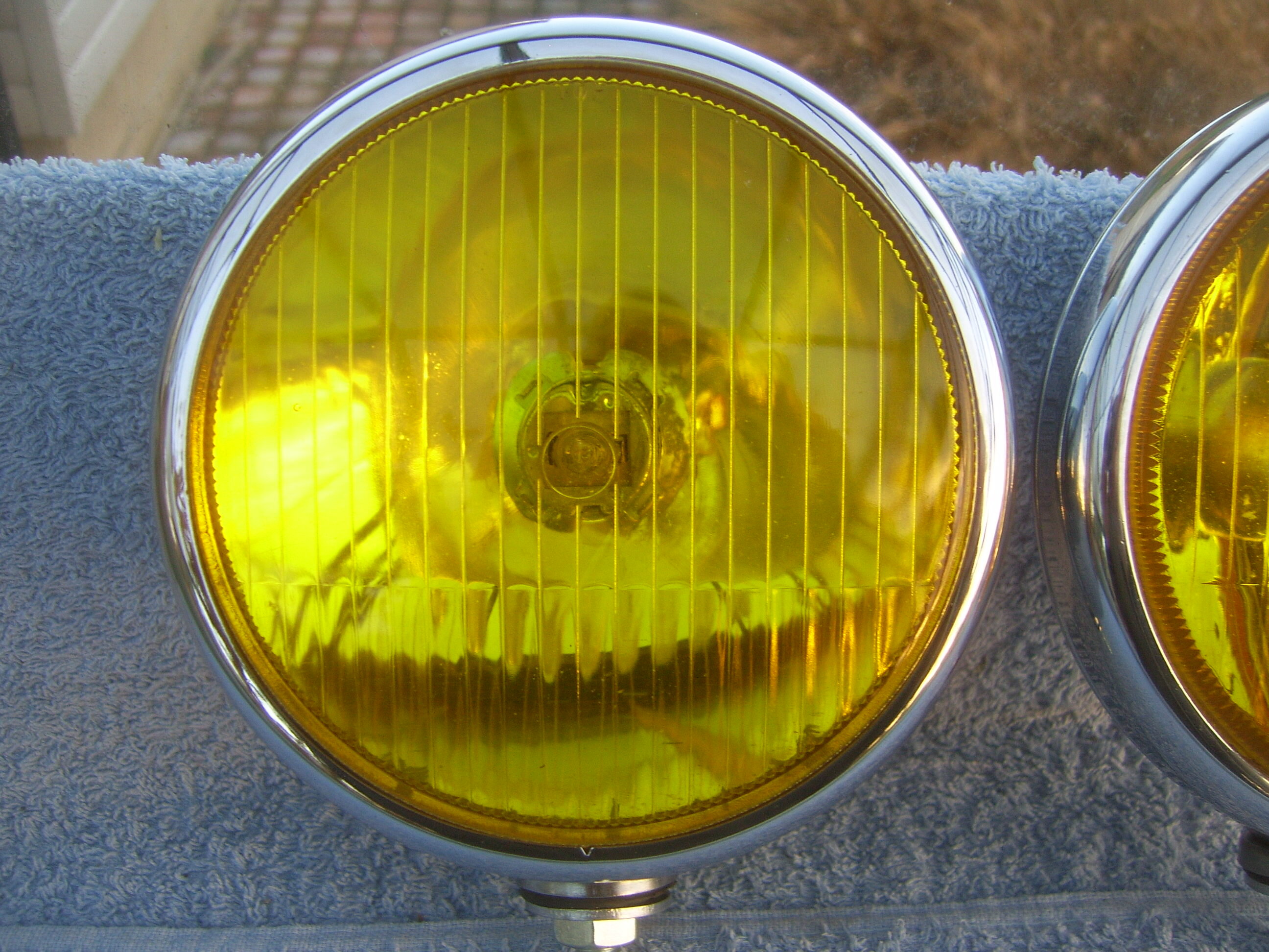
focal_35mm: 38
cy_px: 476
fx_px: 1393
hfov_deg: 49.0
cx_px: 634
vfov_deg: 37.7
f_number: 2.8
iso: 50
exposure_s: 1/60
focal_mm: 7.8
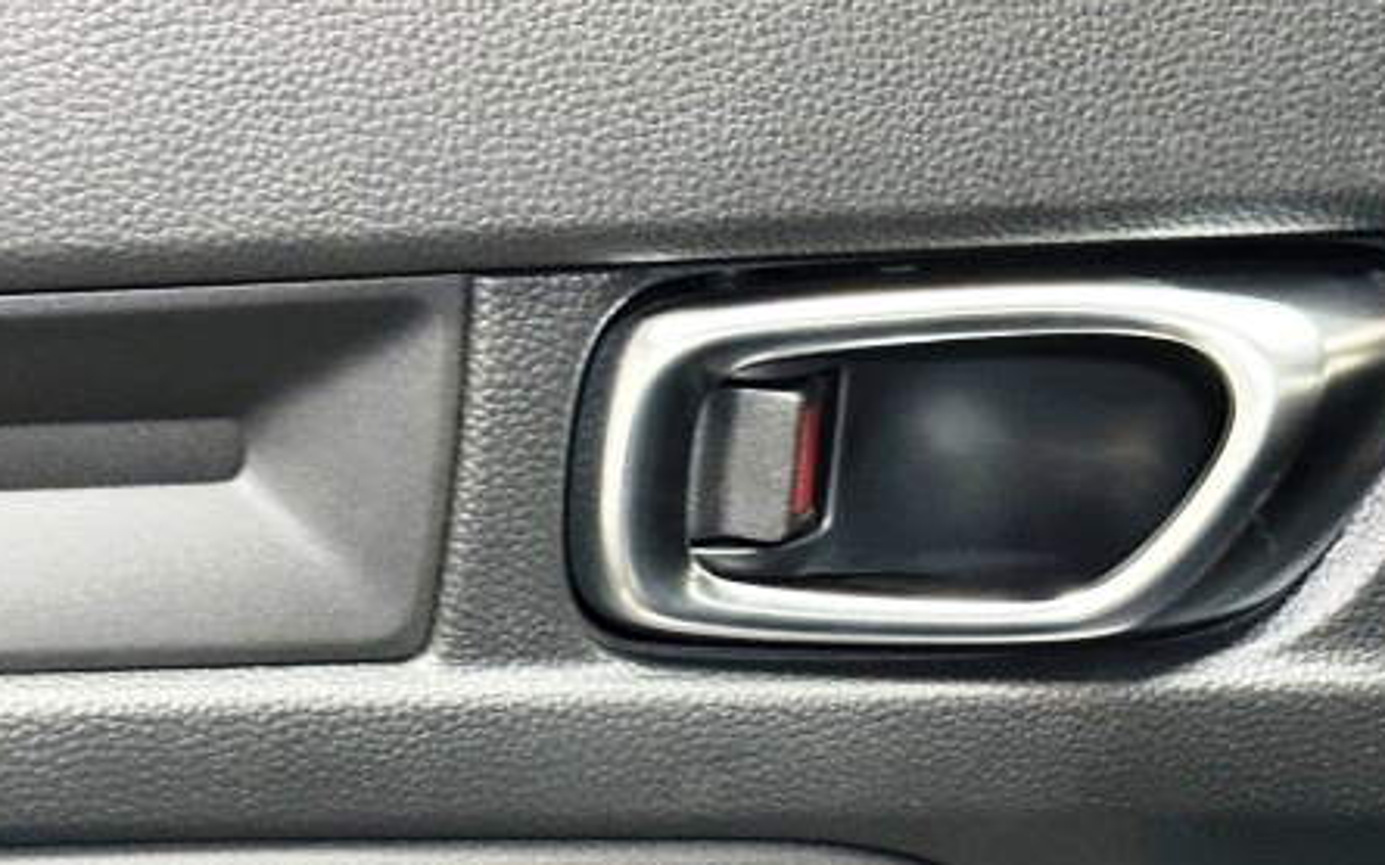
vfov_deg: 10.9
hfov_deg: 17.8
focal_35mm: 117
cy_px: 1111
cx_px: 532
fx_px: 4416
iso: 640
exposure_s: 1/30
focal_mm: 6.86
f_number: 1.78
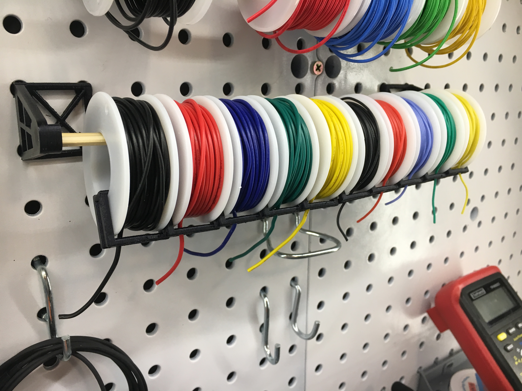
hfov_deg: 61.7
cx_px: 261
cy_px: 196
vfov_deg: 48.2
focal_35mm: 29
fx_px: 437
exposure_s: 1/30
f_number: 2.2
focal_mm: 4.15
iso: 32
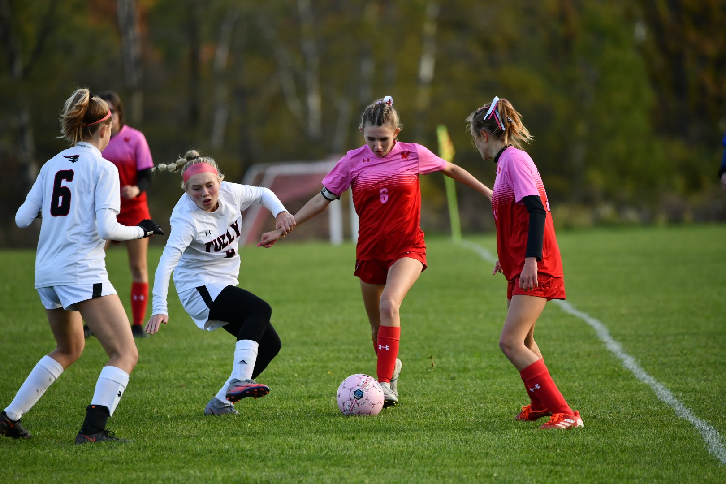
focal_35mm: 440
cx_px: 363
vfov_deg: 3.1
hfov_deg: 4.7
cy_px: 242
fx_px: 8873
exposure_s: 1/1000
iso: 1000
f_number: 6
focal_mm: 440
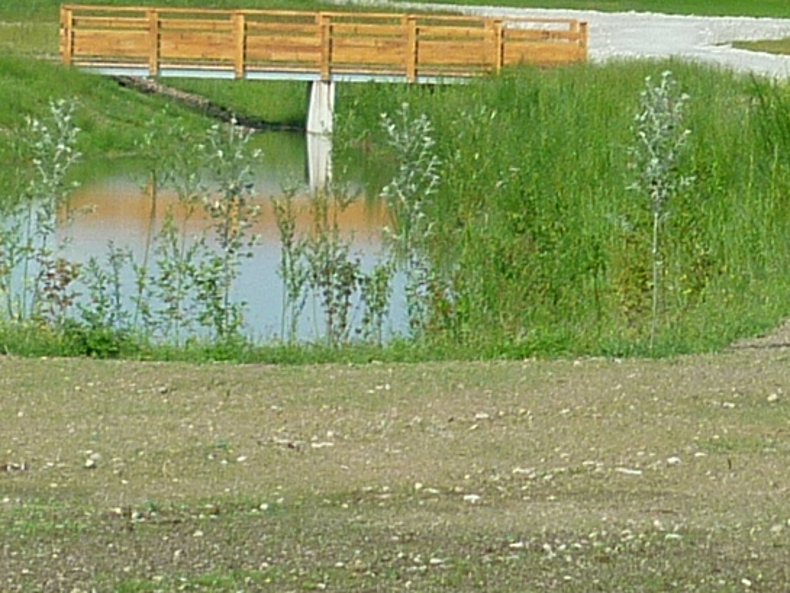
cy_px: -122
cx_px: 130
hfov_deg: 6.4
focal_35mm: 311
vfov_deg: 4.8
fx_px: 7099
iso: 80
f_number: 3.6
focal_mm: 9.9
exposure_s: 1/800
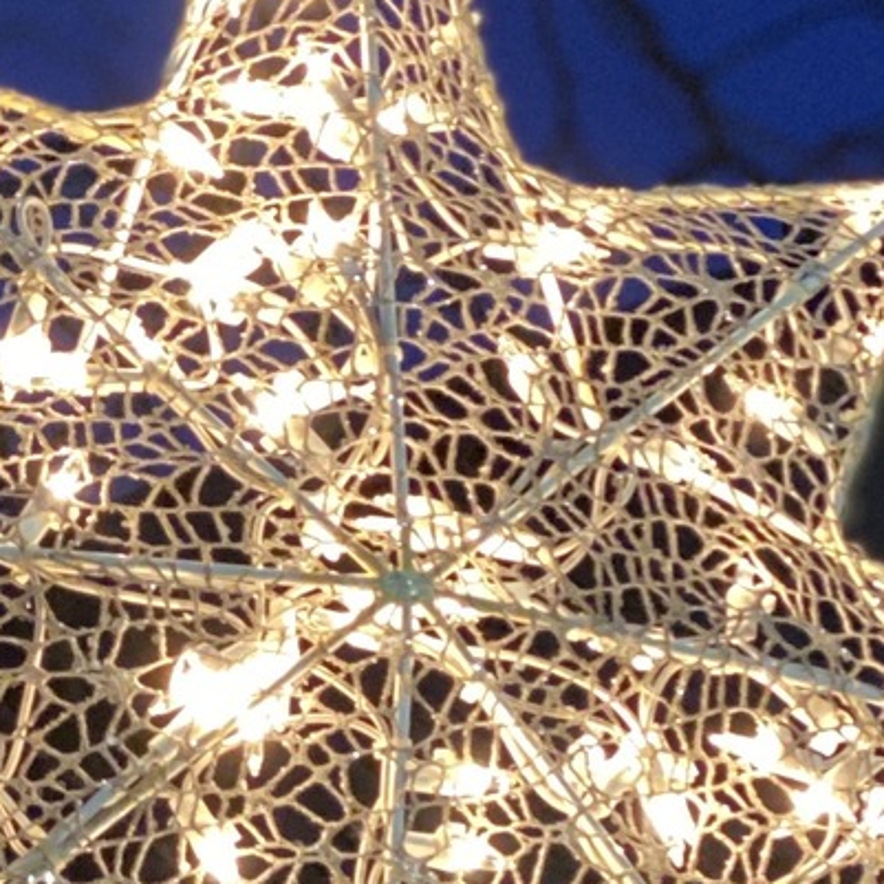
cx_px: -278
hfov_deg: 7.6
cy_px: 284
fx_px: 6616
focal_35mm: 229
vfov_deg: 7.6
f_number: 2
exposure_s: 1/24
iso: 500
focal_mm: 6
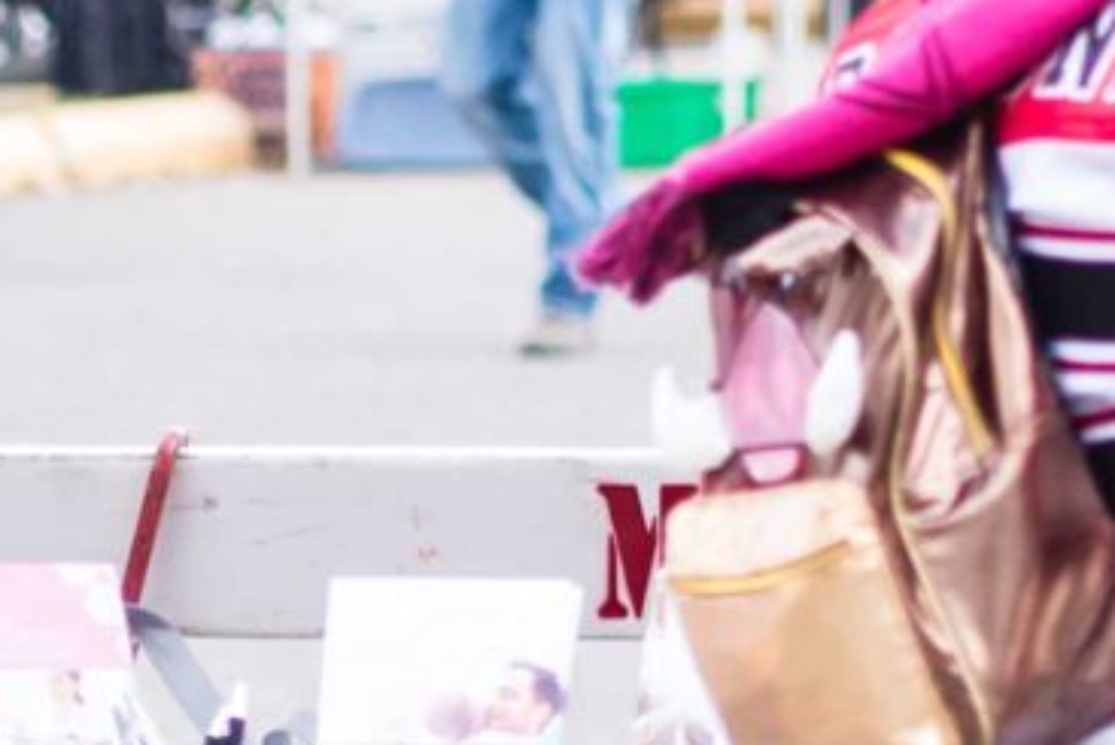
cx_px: 978
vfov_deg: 1.9
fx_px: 22679
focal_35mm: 732
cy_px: 147
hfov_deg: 2.8
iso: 1000
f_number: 2.8
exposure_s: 1/1250
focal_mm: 70
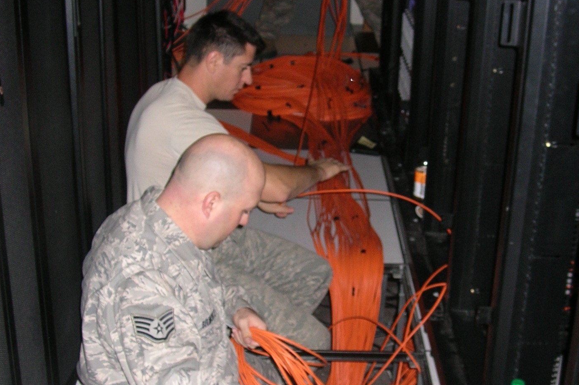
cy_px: 214
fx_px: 997
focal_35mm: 62
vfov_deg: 21.9
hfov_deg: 32.4
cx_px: 321
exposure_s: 1/60.1
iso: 60
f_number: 2.7
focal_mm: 6
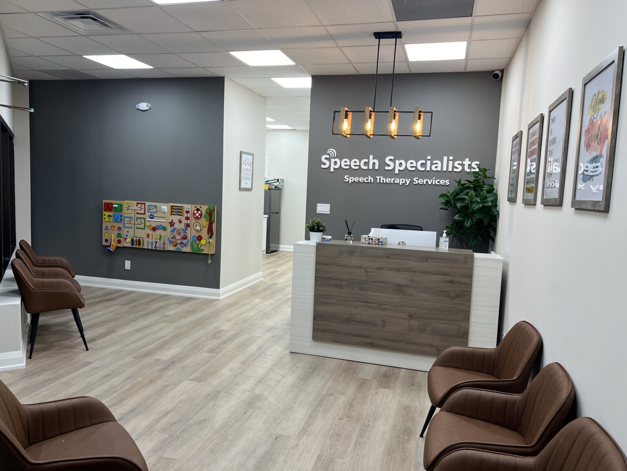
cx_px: 314
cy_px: 236
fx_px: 471
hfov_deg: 67.3
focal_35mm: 26
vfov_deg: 53.1
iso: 64
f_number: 1.5
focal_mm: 5.7
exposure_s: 1/120
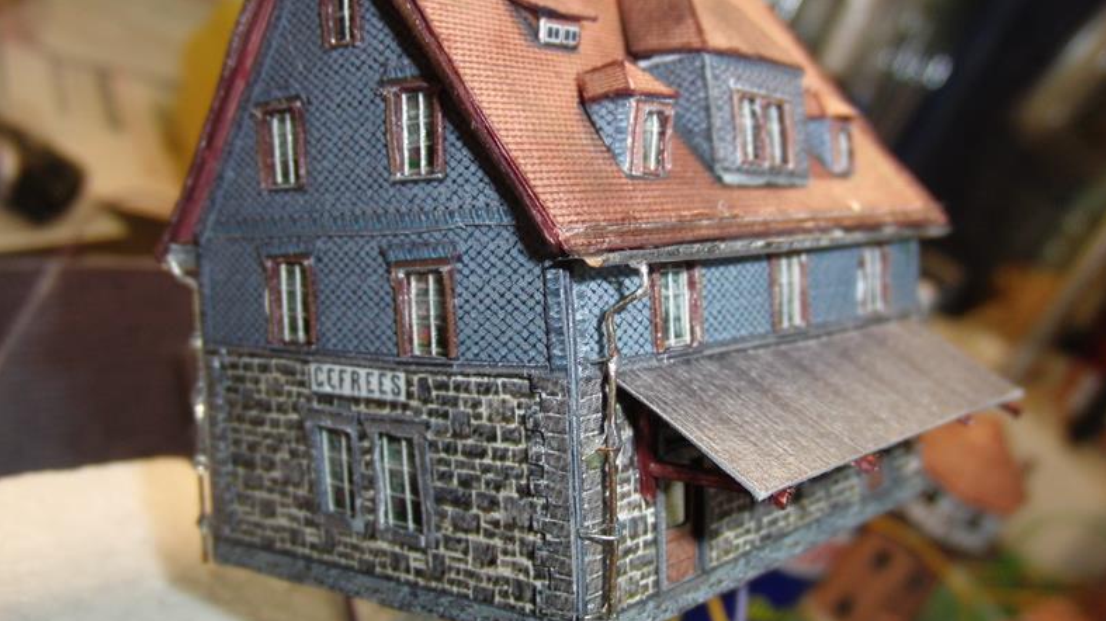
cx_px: 559
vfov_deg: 29.0
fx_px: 1202
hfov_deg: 49.4
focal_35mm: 41
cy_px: 284
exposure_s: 1/80
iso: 100
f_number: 3.6
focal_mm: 6.42
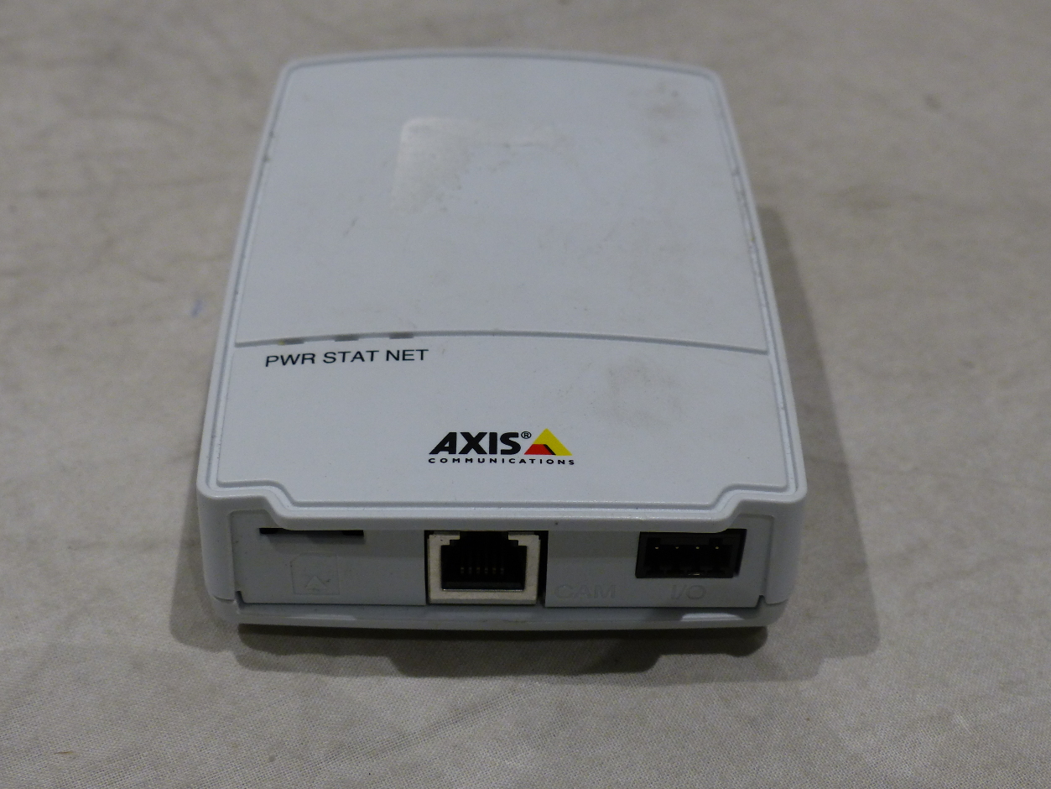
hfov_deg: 39.7
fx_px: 1458
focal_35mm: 48
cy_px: 401
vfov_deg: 30.3
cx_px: 533
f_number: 2.8
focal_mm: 8.4
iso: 200
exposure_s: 1/60
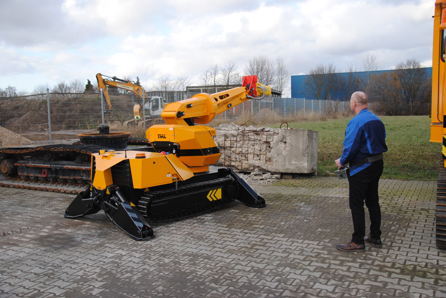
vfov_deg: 37.0
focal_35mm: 36
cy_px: 149
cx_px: 223
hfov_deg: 53.1
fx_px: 446
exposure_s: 1/200
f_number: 4
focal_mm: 24
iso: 100
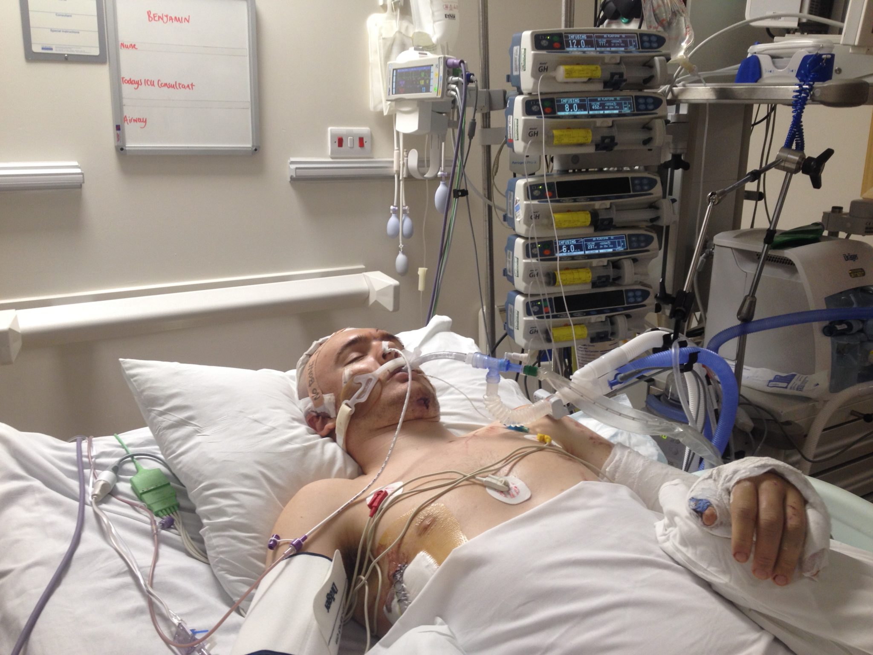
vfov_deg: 40.7
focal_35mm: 35
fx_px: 883
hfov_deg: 52.6
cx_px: 436
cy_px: 328
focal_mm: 4.28
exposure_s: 1/20
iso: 64
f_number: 2.4
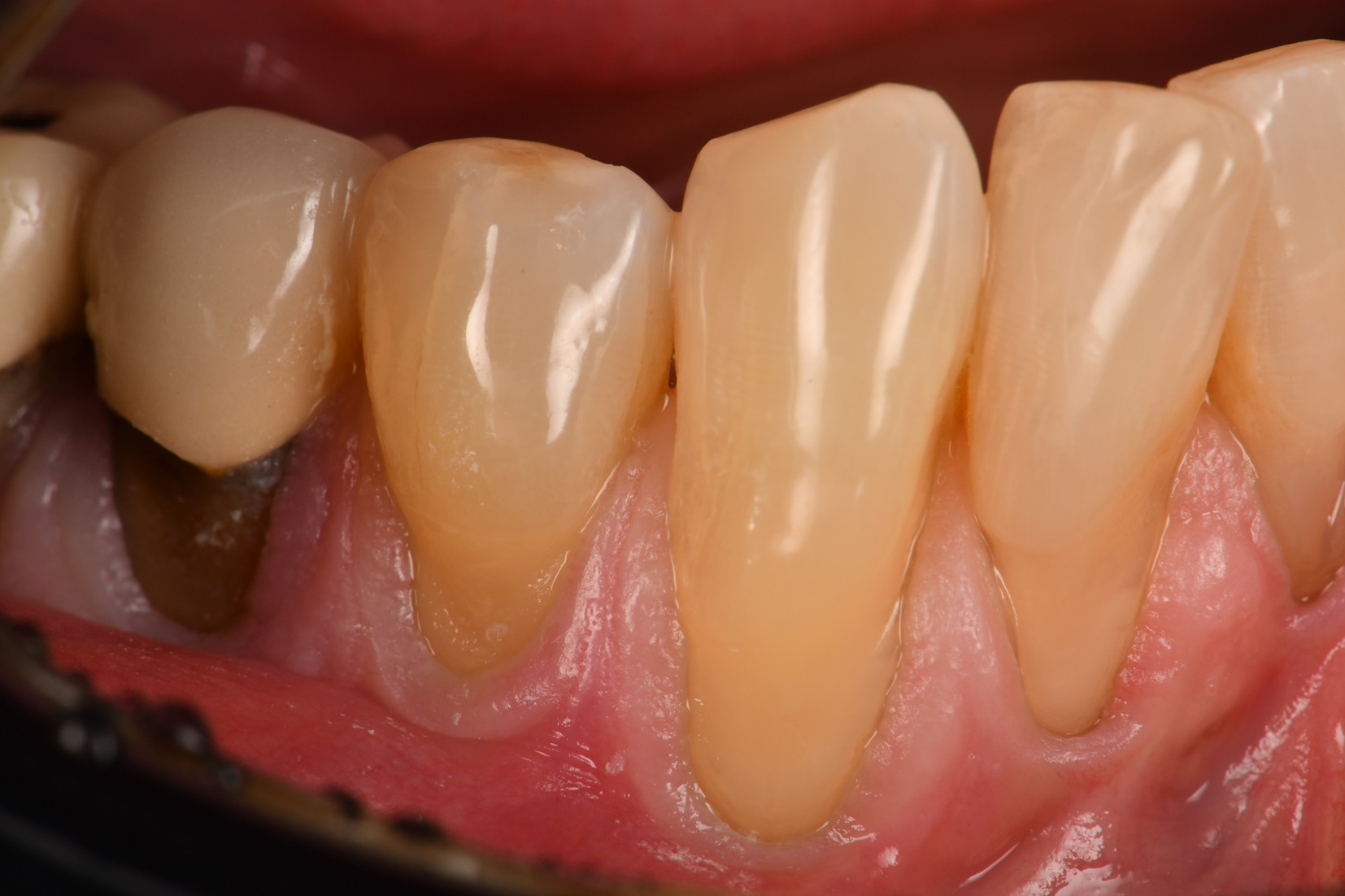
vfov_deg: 10.5
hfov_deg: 15.7
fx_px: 4893
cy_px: 435
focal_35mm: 131
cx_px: 689
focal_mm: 105
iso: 200
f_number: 32
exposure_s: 1/160
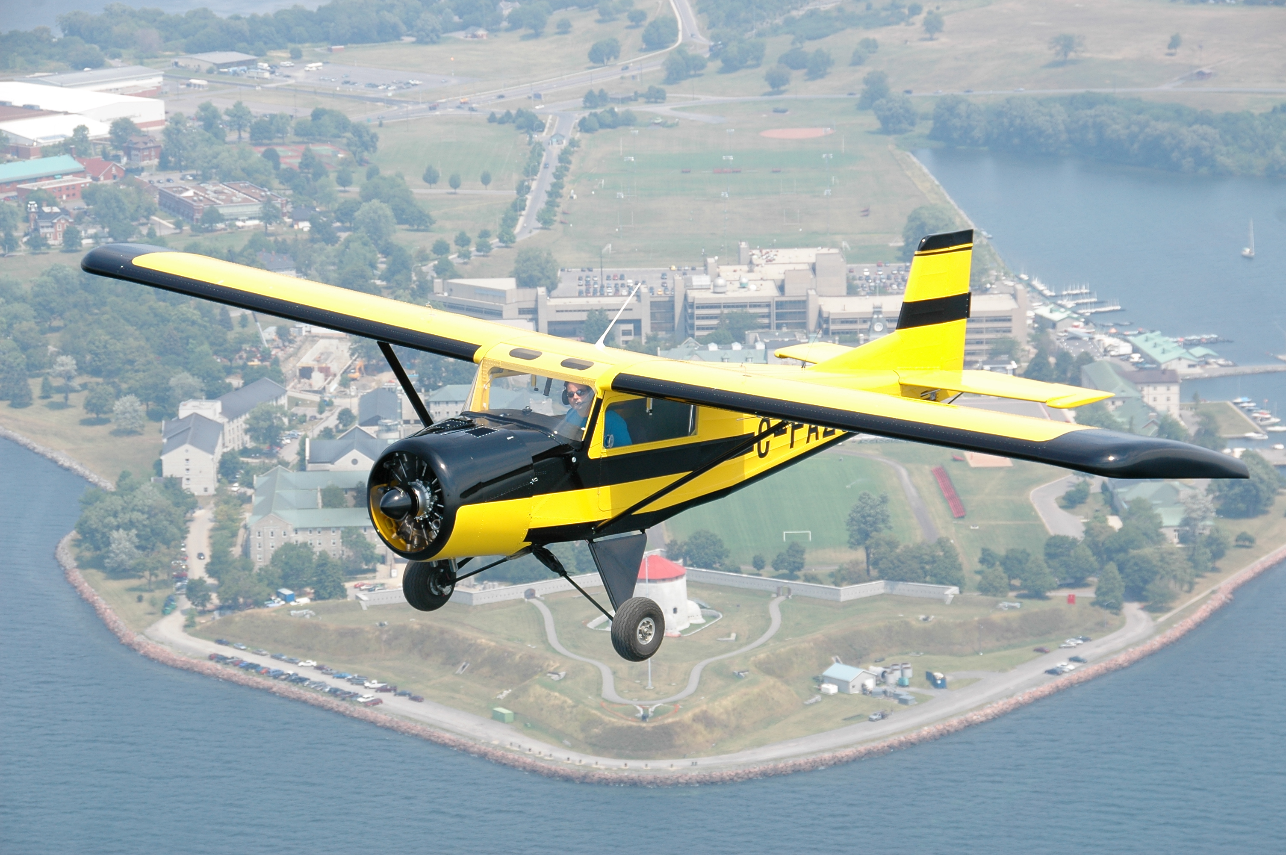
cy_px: 428
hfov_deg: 16.7
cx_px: 643
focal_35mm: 123
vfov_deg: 11.1
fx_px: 4390
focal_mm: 82
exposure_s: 1/320
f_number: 9
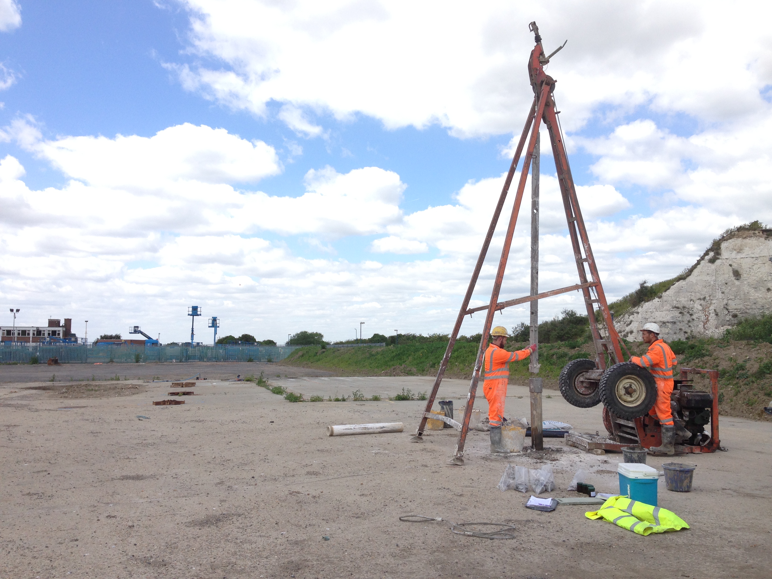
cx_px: 386
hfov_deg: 55.4
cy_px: 290
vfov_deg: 42.9
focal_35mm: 33
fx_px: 736
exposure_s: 1/985
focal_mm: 4.12
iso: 50
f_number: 2.4
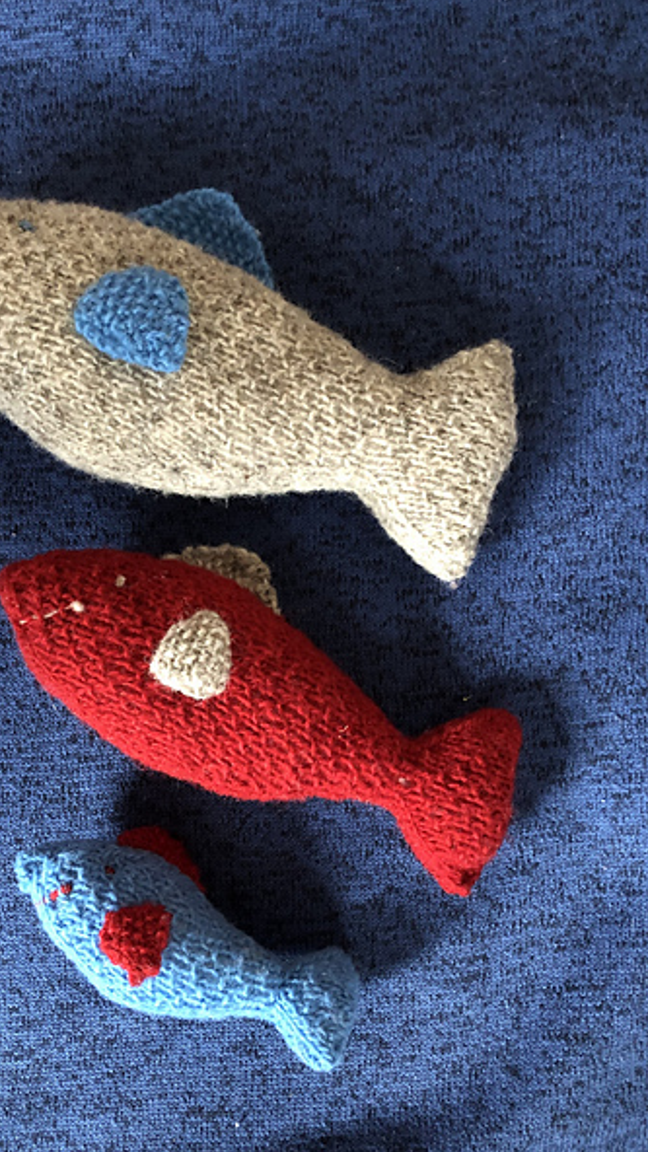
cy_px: 592
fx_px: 1008
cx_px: 208
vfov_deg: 59.5
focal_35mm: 33
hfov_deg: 35.2
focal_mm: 3.99
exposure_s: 1/4
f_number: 1.8
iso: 100
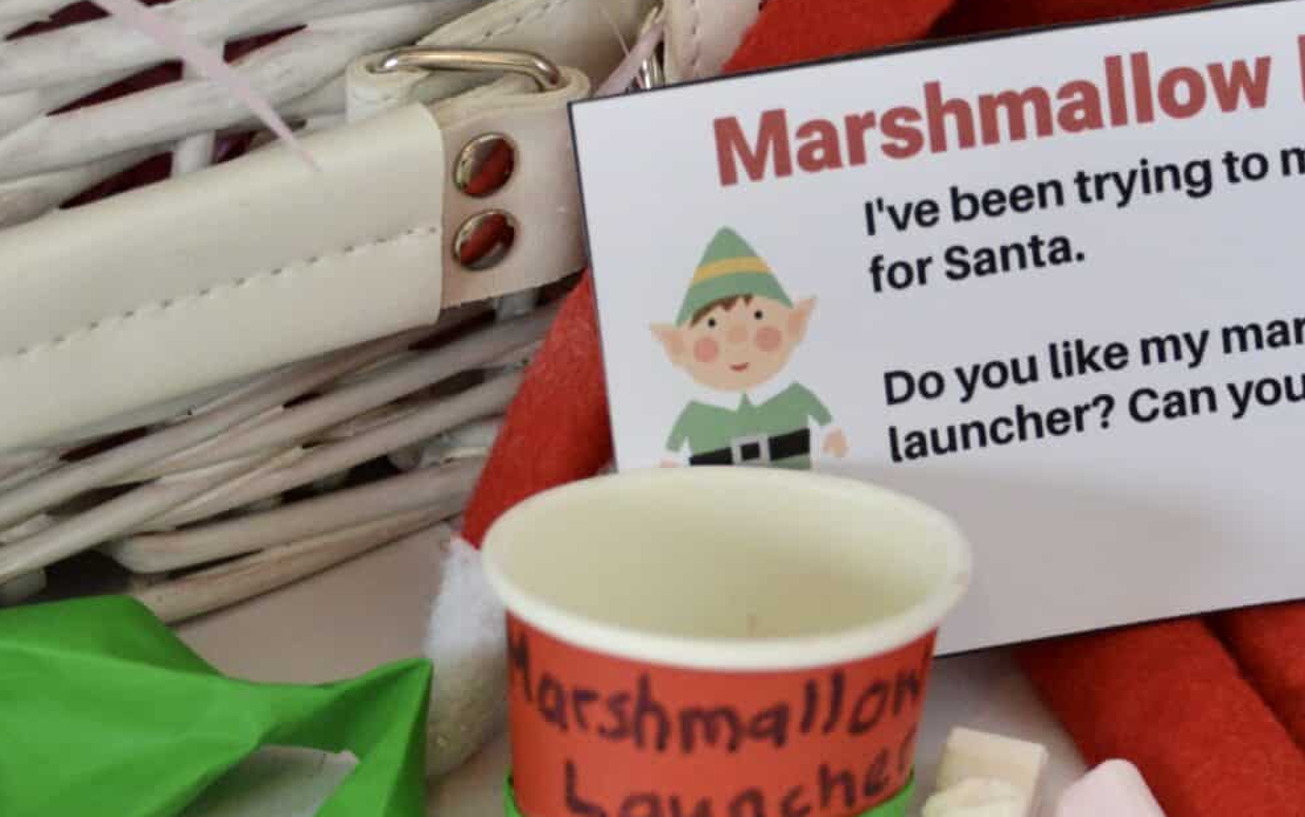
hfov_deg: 8.6
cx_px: 1116
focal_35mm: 243
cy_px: 244
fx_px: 8644
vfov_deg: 5.4
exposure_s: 1/125
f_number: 5.3
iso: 2500
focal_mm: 92
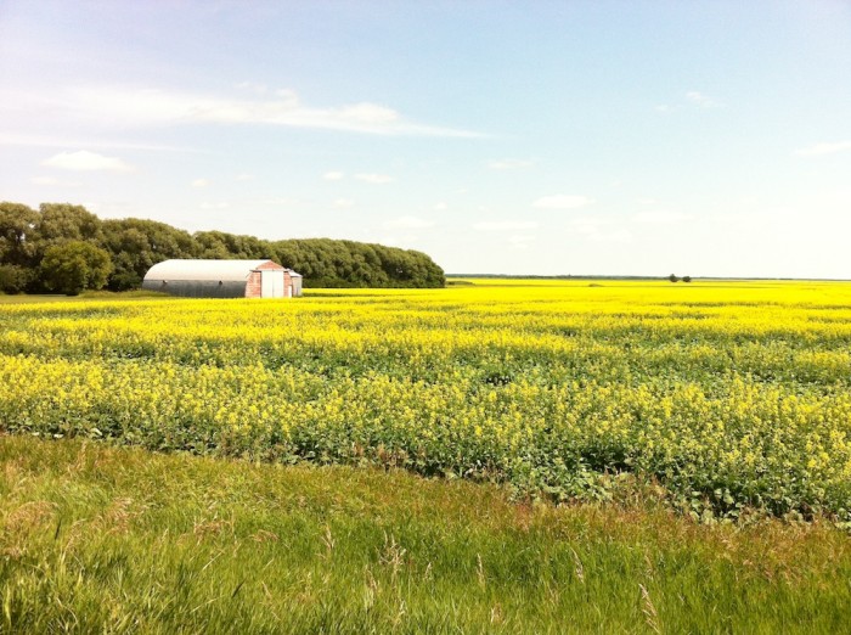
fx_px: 859
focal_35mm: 35
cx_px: 426
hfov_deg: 52.7
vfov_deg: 40.6
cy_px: 318
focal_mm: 3.85
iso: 80
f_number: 2.8
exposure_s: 1/1312
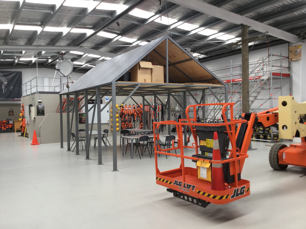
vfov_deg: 45.4
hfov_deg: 58.4
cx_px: 153
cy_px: 114
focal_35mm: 31
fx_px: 274
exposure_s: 1/50
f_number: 2.4
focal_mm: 3.3
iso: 32
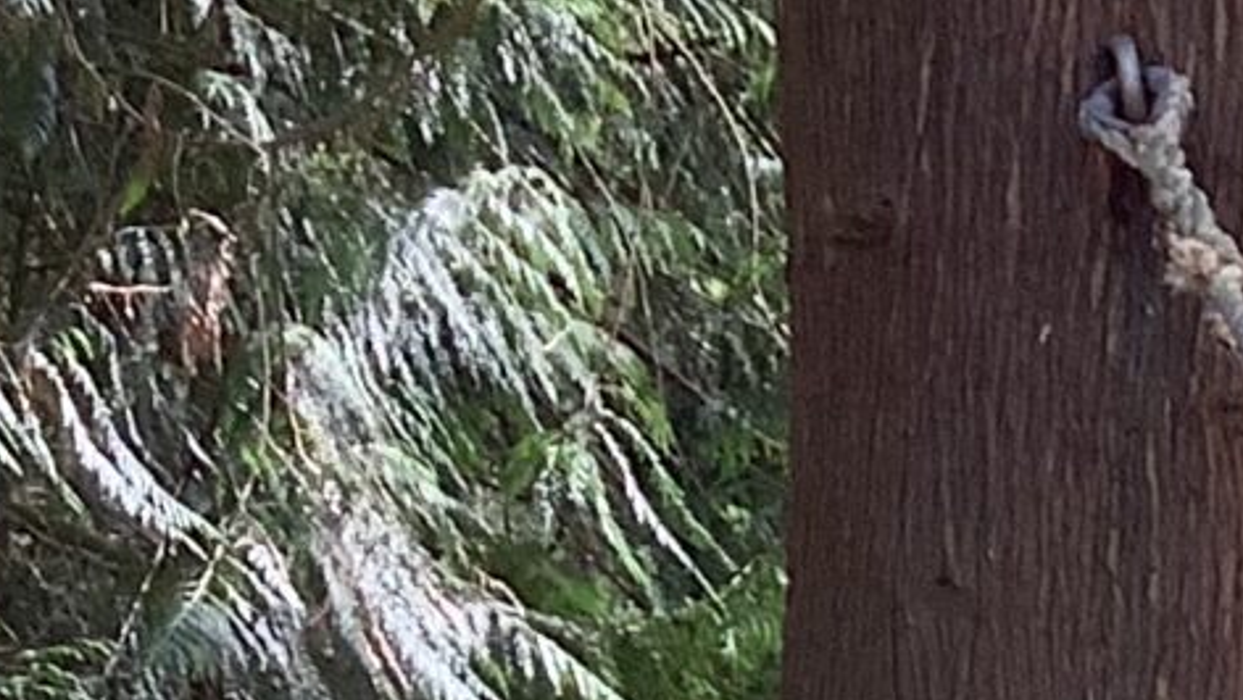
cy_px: 1892
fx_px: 6034
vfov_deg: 6.2
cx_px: 2365
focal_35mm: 183
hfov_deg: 10.9
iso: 40
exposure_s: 1/100
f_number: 2.4
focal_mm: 3.3
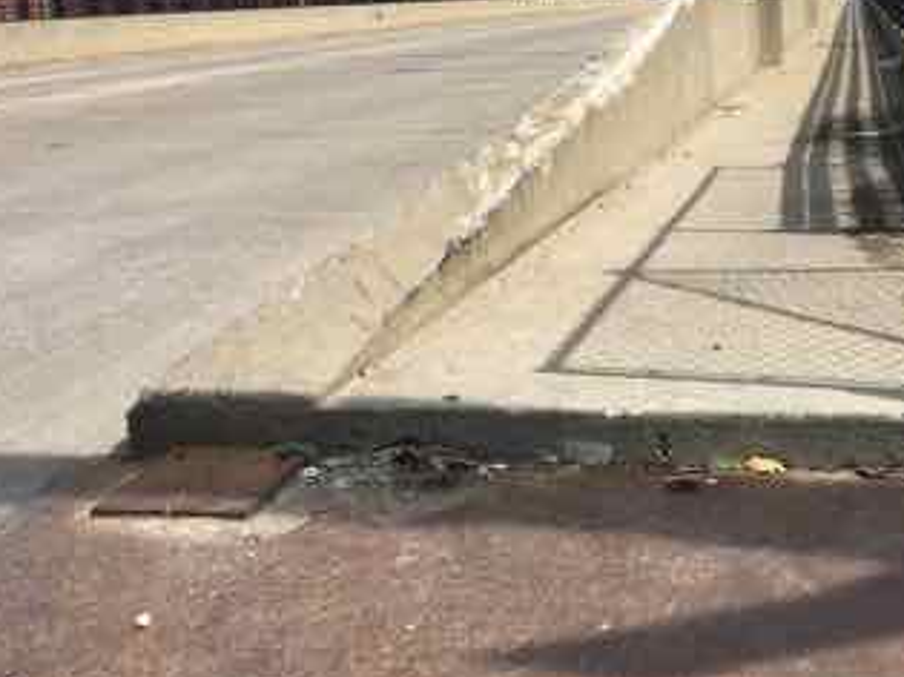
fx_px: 1201
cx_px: 654
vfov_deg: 31.5
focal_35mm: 46
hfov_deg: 40.3
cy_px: 291
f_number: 2.2
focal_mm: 4.15
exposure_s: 1/1570
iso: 25
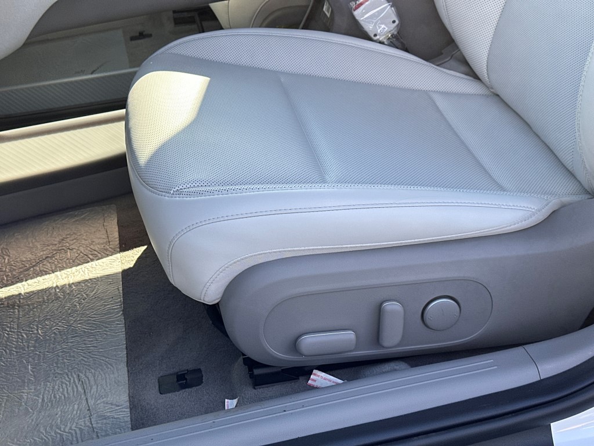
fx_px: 824
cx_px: 297
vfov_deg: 30.3
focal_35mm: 48
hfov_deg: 39.7
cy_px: 223
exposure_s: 1/422
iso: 64
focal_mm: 6.86
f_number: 1.78
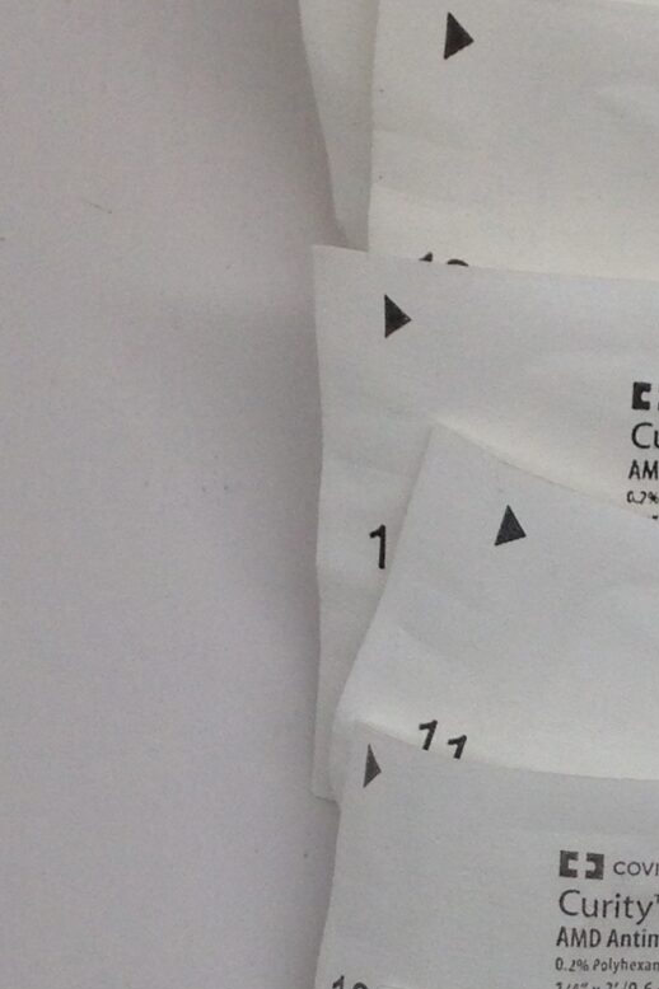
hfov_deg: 12.0
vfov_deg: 17.9
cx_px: 672
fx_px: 3105
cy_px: 864
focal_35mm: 113
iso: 64
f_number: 2.4
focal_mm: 4.12
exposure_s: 1/120
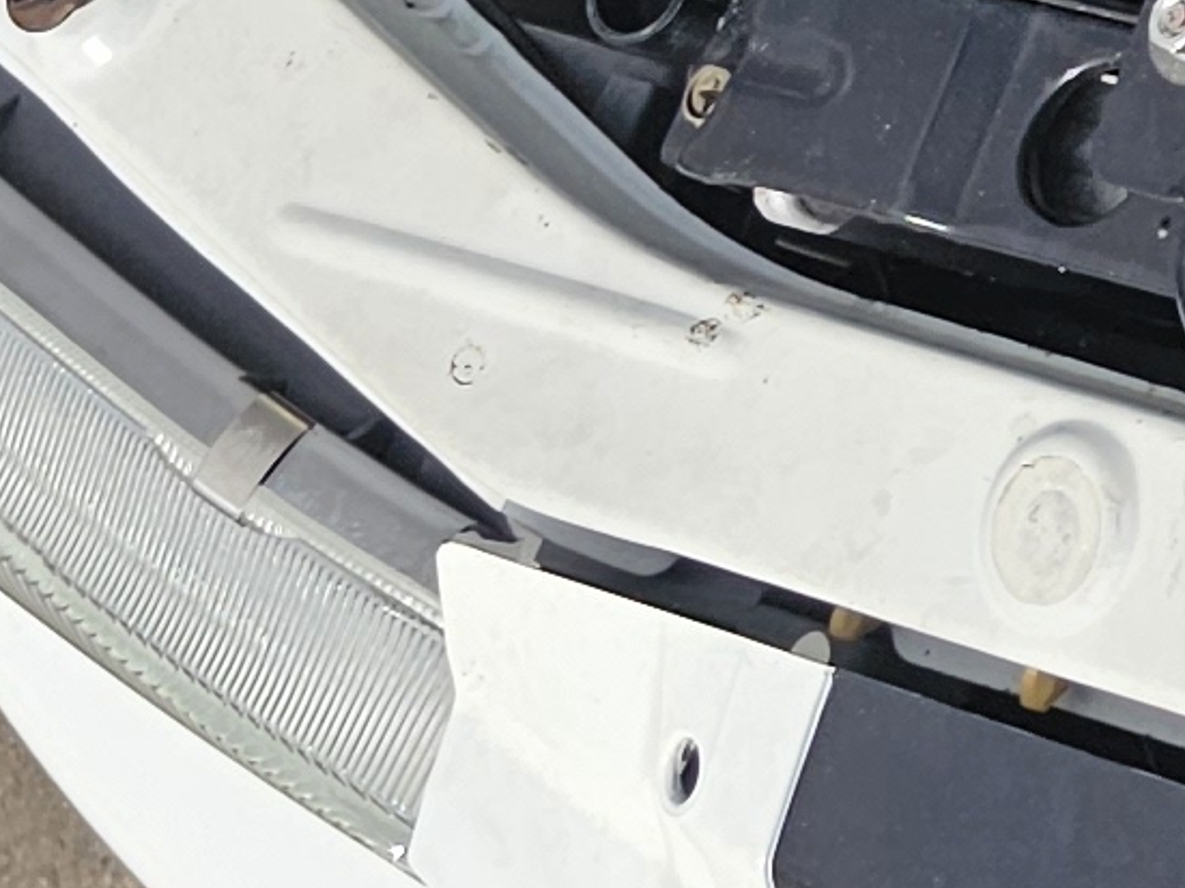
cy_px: -1367
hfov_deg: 9.2
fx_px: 5716
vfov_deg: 8.1
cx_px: 3708
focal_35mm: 167
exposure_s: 1/1245
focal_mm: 6.3
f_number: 1.7
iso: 20
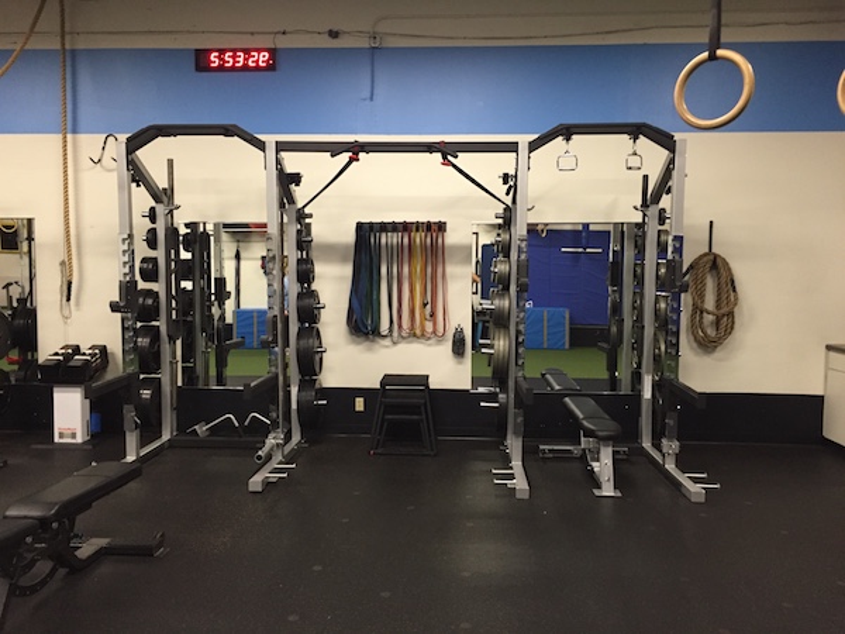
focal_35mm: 29
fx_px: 708
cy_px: 317
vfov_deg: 48.2
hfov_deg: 61.7
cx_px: 422
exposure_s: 1/30
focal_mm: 4.15
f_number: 2.2
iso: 160
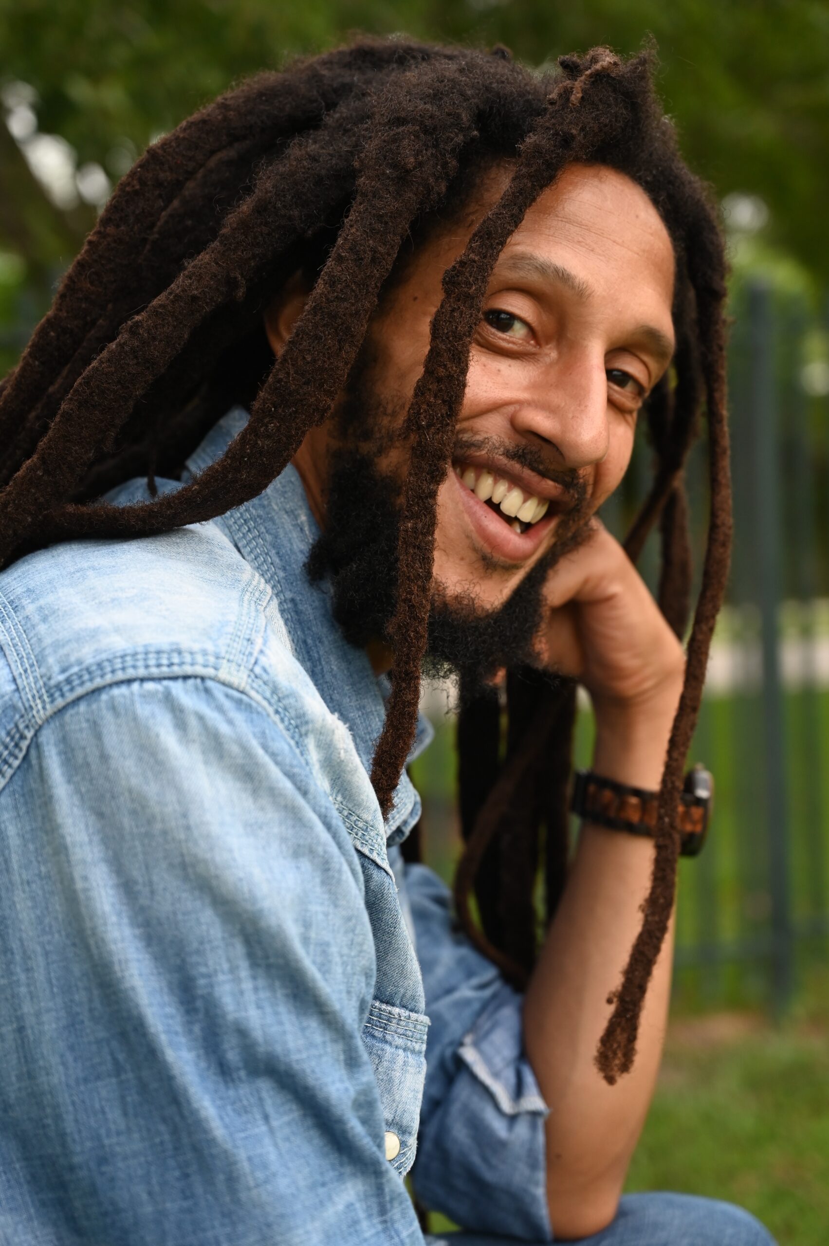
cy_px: 623
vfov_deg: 36.3
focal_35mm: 55
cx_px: 414
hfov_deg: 24.6
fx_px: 1902
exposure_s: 1/250
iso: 640
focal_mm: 55
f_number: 4
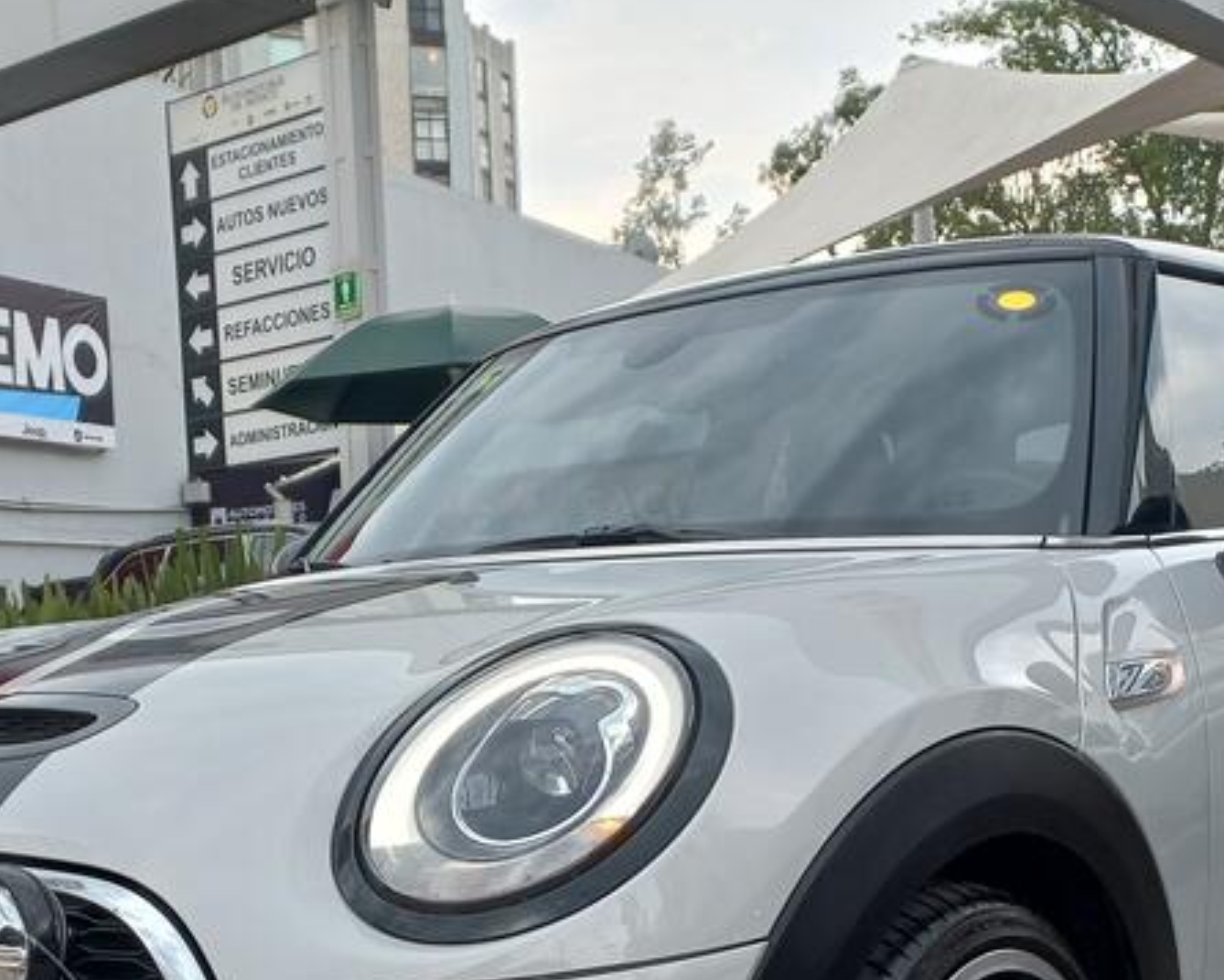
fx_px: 2029
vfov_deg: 26.5
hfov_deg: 33.4
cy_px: 815
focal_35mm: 56
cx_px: 439
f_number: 1.8
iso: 40
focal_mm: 4.6
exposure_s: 1/100
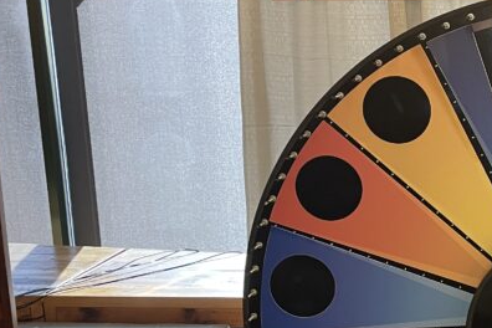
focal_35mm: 70
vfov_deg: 19.5
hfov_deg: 26.2
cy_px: 181
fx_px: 957
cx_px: 563
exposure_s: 1/60
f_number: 1.6
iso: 125
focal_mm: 4.2
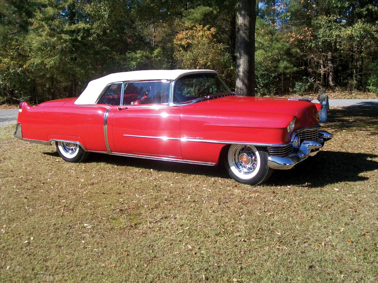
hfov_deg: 51.4
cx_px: 189
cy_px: 142
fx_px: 393
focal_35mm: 36
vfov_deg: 39.7
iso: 64
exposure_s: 1/640
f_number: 2.7
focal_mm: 6
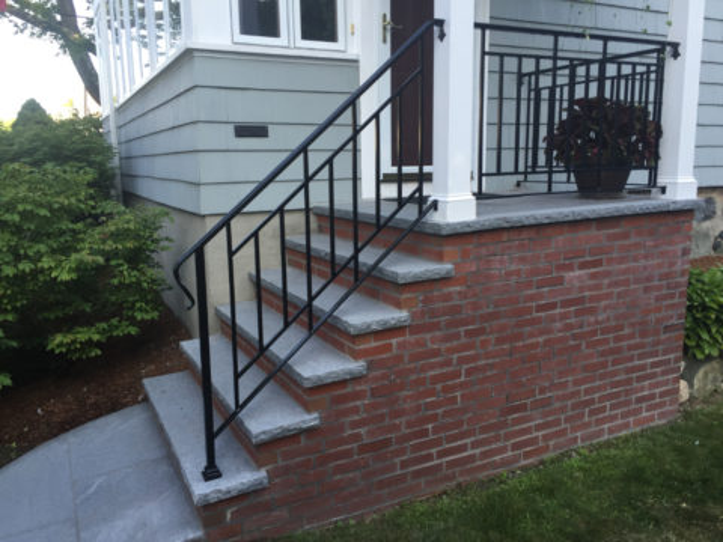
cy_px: 271
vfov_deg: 48.2
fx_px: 606
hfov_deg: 61.7
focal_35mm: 29
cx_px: 362
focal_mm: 4.2
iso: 40
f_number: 2.2
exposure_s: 1/120
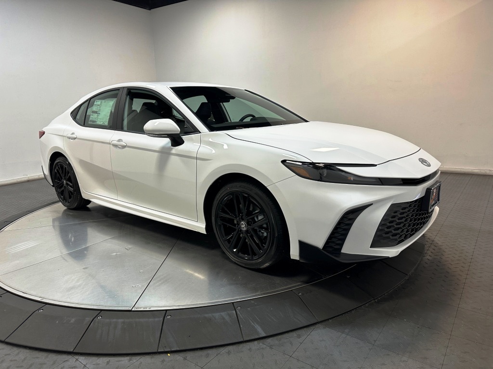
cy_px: 184
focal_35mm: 24
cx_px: 246
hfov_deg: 71.6
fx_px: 342
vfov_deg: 56.8
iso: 160
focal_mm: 6.86
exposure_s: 1/60
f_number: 1.78
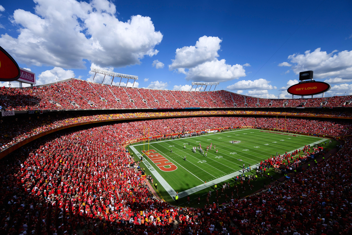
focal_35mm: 14
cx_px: 176
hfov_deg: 104.3
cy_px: 118
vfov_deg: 81.2
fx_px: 137
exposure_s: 1/640
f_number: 8
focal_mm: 14
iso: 125
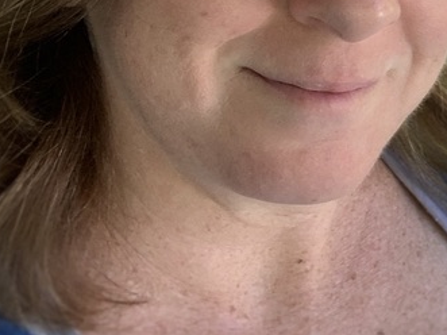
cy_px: -139
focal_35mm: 99
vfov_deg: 14.1
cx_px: 536
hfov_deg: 18.8
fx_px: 1278
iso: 64
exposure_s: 1/73
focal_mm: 2.87
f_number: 2.2
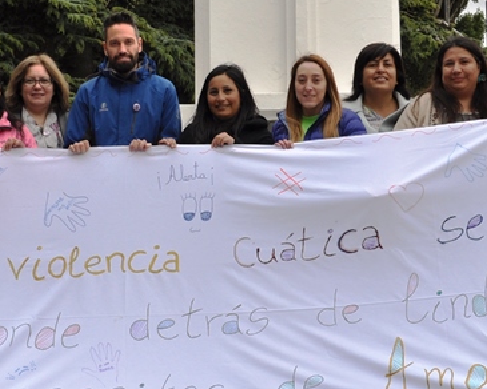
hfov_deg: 24.1
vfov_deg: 19.4
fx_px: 1139
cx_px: 203
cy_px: 214
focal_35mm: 79
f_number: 8
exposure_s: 1/250
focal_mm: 20
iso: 200
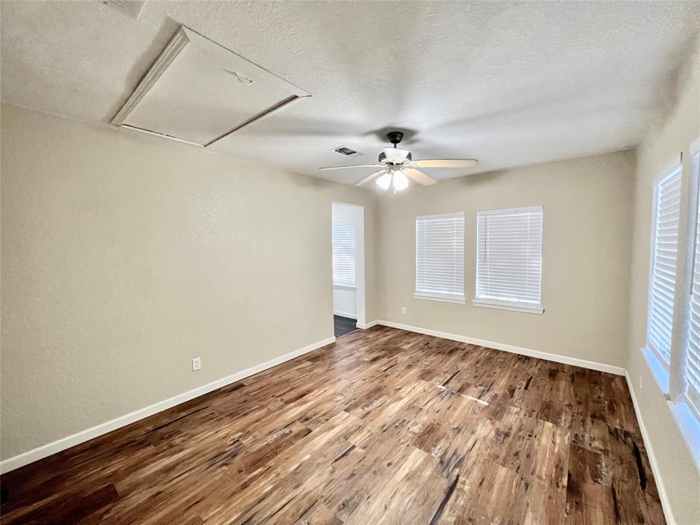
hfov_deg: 106.2
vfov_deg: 89.9
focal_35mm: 13
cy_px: 262
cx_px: 350
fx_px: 263
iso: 250
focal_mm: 1.57
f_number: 1.8
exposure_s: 1/97
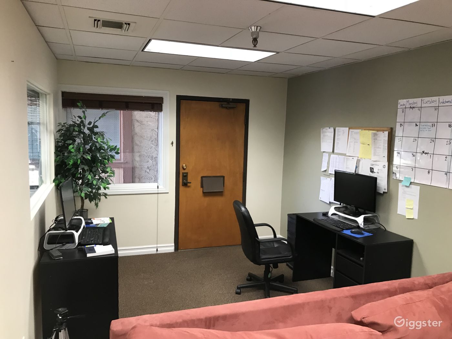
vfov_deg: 49.7
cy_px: 170
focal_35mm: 28
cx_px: 226
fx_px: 366
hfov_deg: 63.4
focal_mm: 3.99
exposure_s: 1/30
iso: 40
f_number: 1.8
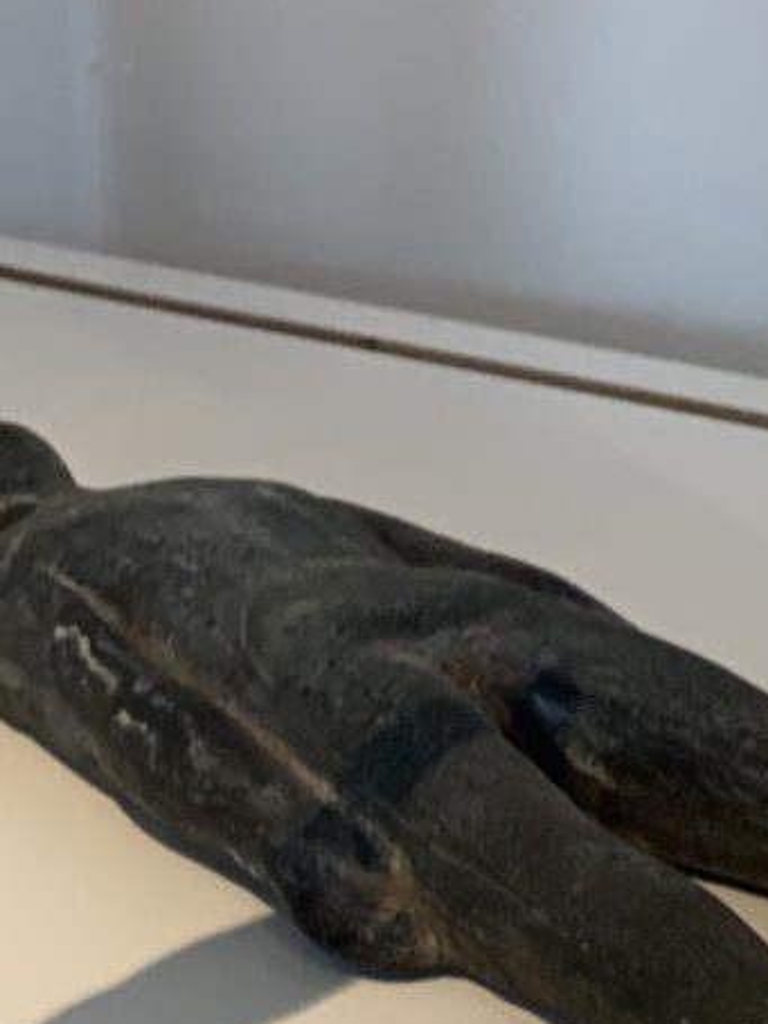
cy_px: -45
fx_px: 3463
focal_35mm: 117
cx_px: 973
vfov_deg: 16.4
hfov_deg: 12.3
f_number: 1.8
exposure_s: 1/50
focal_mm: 4.25
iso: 125
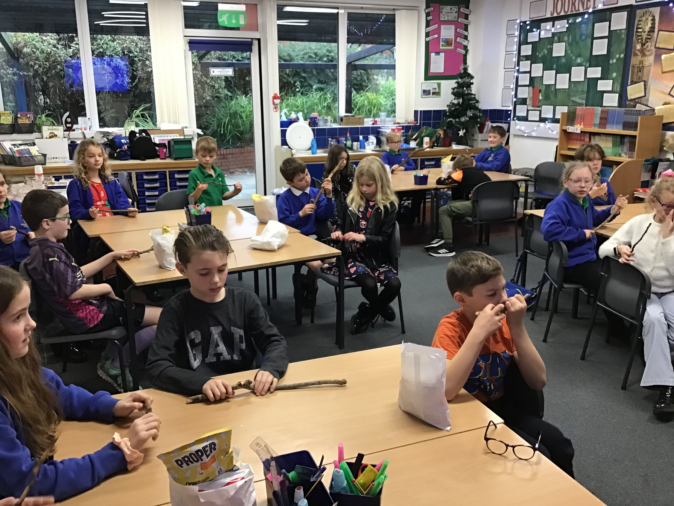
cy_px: 253
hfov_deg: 58.4
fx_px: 604
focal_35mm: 31
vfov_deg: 45.4
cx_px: 337
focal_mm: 3.3
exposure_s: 1/33
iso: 160
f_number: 2.4
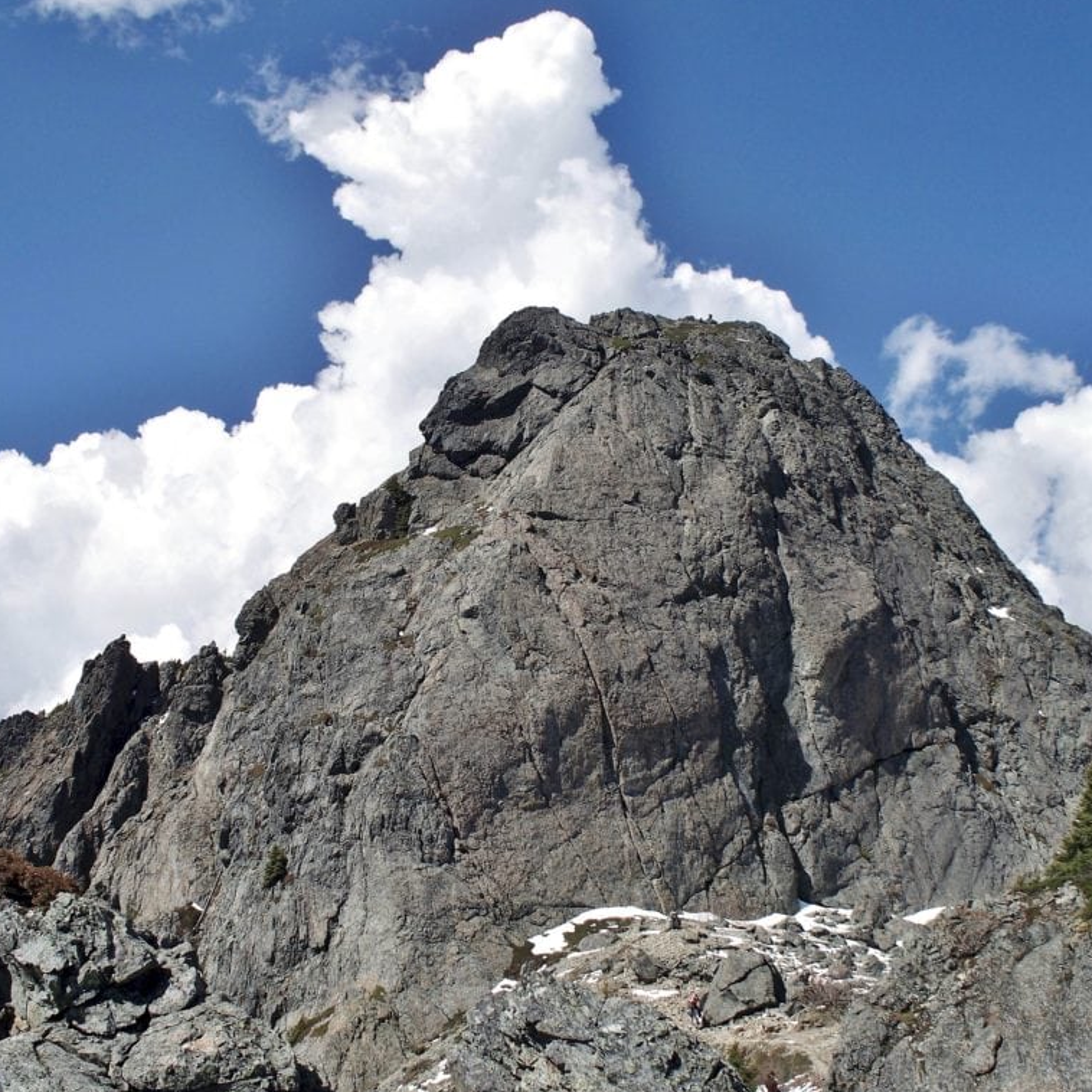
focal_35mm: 43
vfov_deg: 39.2
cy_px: 543
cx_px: 539
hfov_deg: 39.2
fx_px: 1535
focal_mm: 7.54
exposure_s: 1/400
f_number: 5
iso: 64
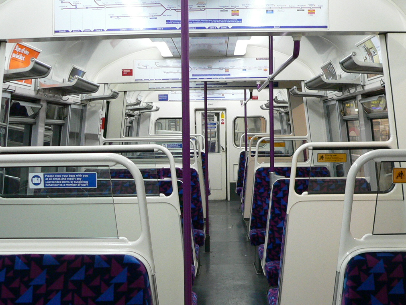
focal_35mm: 57
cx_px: 195
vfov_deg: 25.5
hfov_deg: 33.8
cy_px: 201
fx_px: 668
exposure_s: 1/25
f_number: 2.8
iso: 200
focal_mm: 6
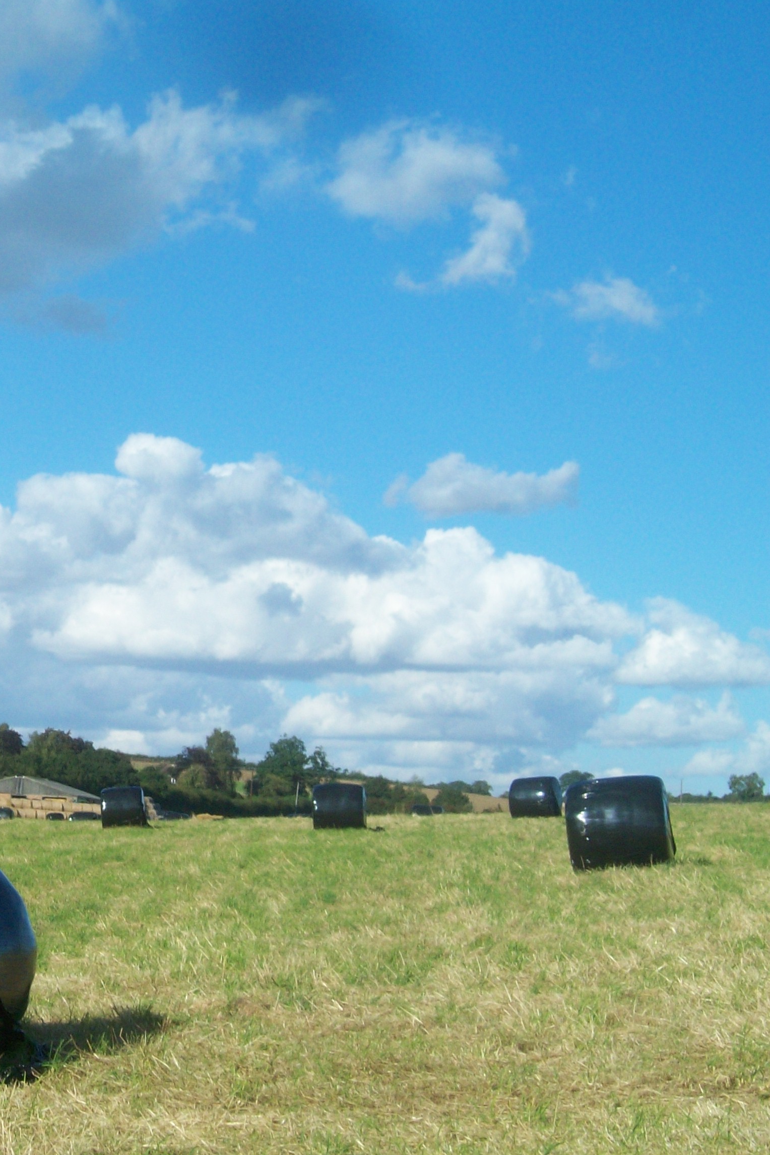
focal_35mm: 92
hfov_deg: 14.7
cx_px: 28
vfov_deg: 22.1
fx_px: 2951
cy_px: 578
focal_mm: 11
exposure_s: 1/254
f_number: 7.9
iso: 80
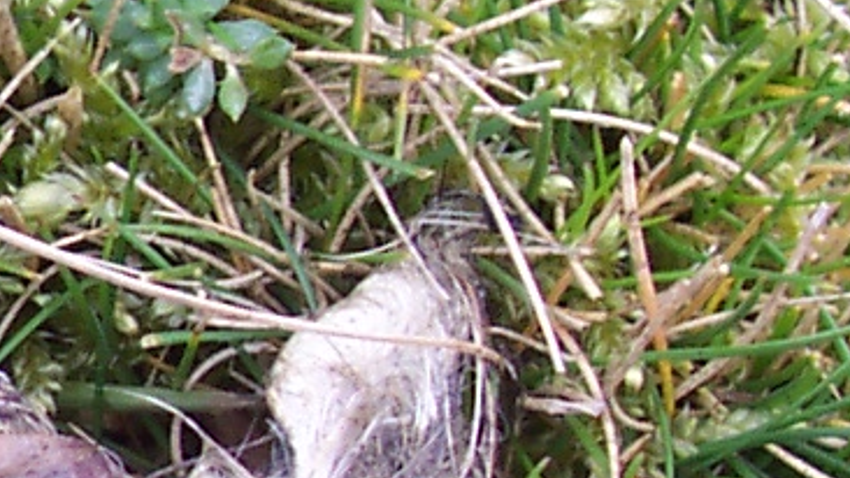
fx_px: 5117
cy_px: 459
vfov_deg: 5.3
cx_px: -615
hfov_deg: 9.1
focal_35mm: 227
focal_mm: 7
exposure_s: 1/45
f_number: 3
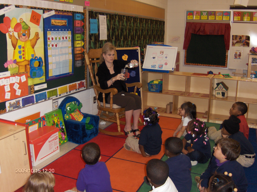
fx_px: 260
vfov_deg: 40.7
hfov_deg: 52.6
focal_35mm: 35
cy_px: 96
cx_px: 128
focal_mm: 7.5
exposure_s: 1/60
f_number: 2.8
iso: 100
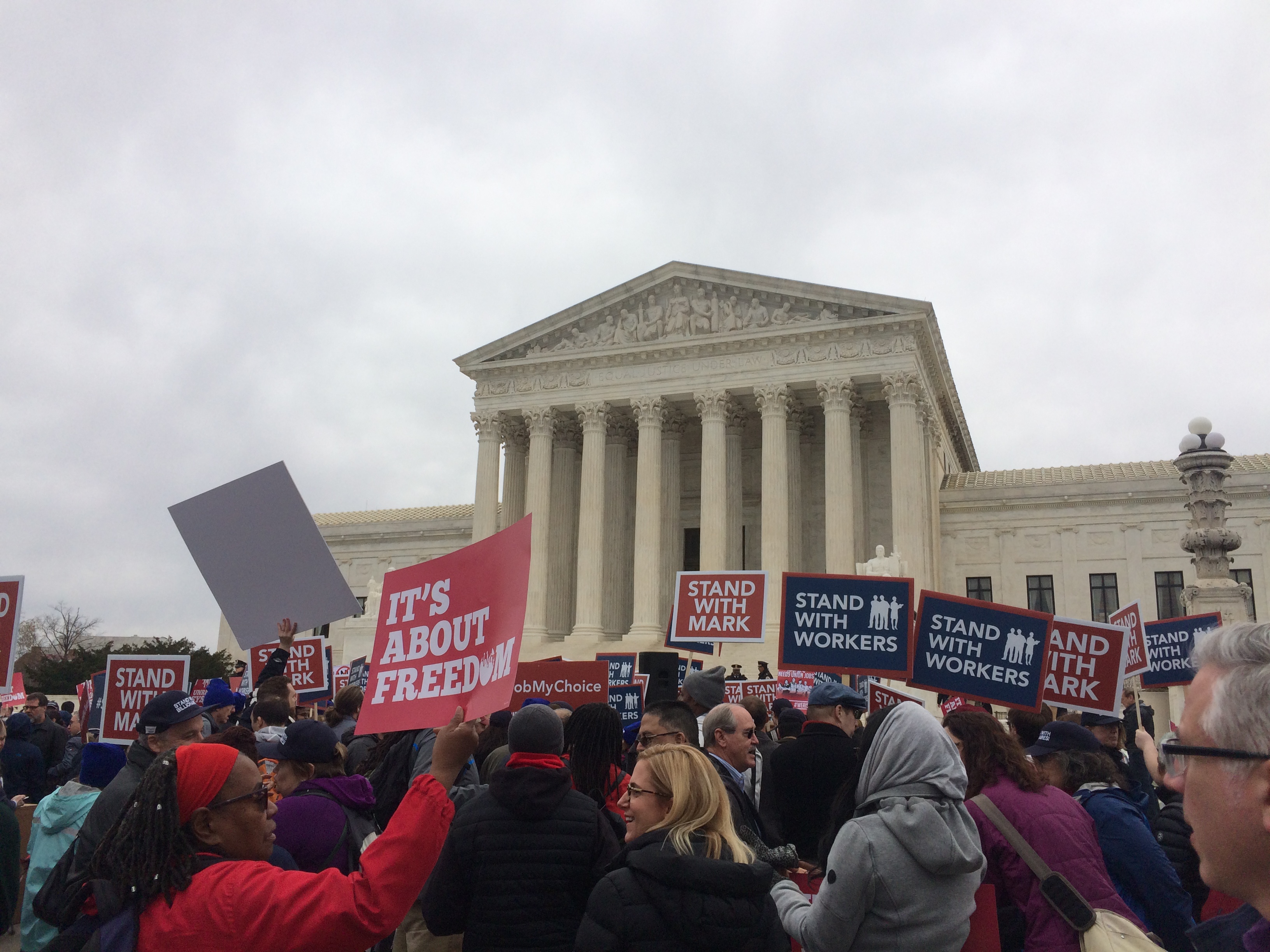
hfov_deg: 61.7
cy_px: 476
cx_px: 635
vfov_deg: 48.2
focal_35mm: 29
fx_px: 1064
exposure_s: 1/1140
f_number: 2.2
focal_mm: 4.15
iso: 32
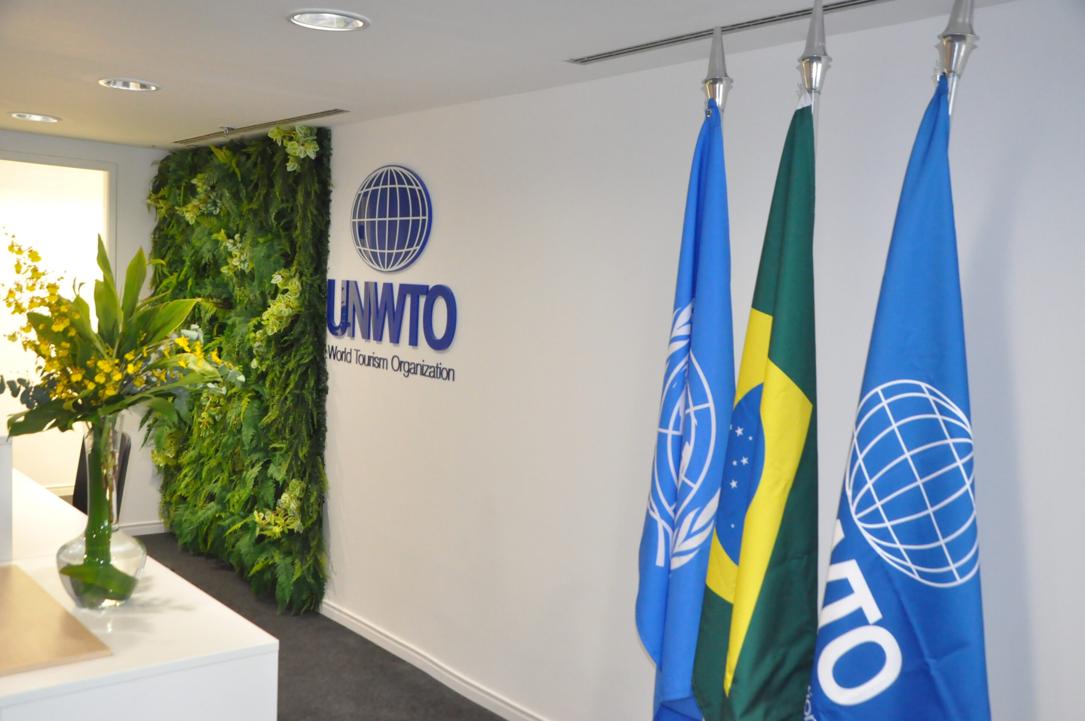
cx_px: 542
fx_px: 993
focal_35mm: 33
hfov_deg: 57.3
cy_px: 360
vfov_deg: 39.9
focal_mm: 22
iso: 2500
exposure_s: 1/80
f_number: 5.6
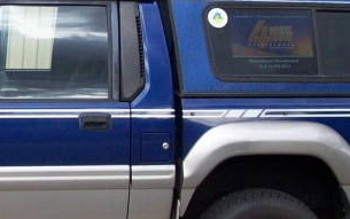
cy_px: 64
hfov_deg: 15.9
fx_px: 1222
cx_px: -14
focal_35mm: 128
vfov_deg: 10.2
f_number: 2.7
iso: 80
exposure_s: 1/285
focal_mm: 6
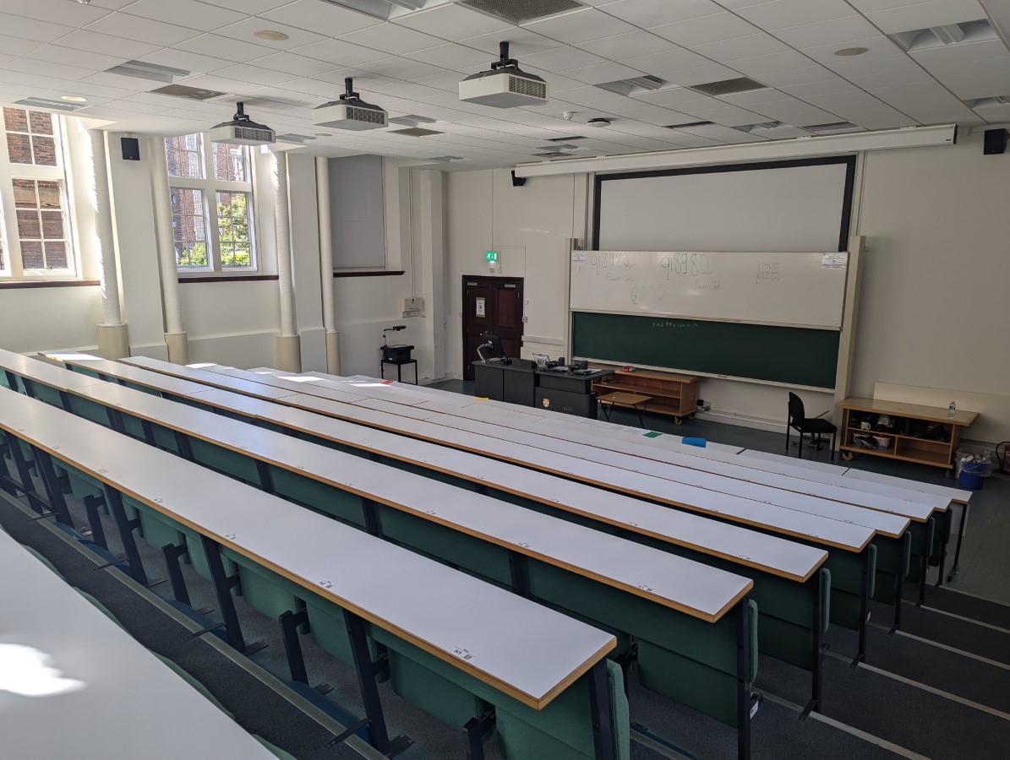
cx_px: 505
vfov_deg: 56.9
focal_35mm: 24
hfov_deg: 71.5
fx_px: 701
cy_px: 380
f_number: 1.85
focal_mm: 6.81
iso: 38
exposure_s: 1/172
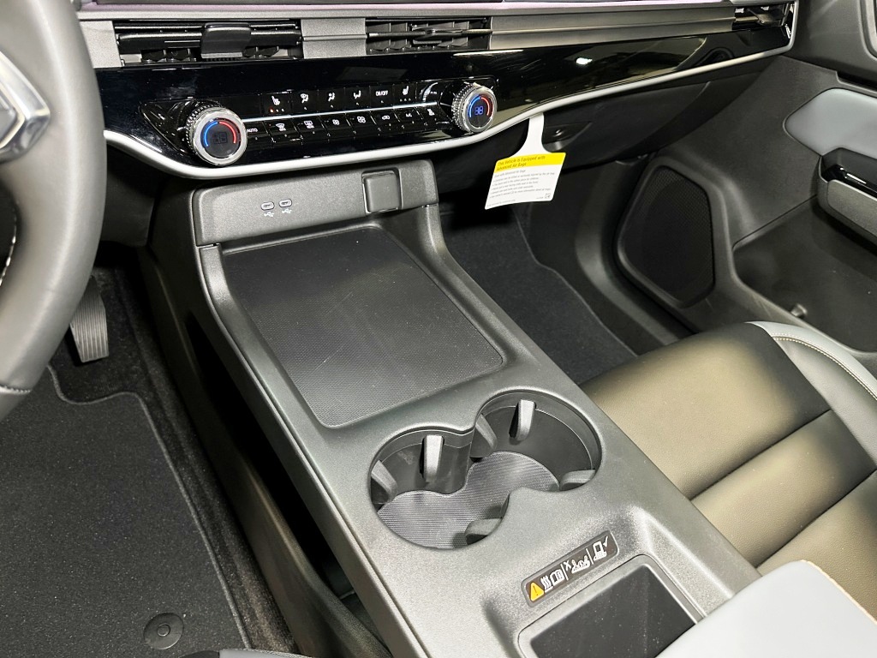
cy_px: 329
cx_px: 438
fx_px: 608
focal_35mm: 24
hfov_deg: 71.6
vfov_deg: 56.8
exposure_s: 1/30
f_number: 1.78
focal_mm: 6.86
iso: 1000
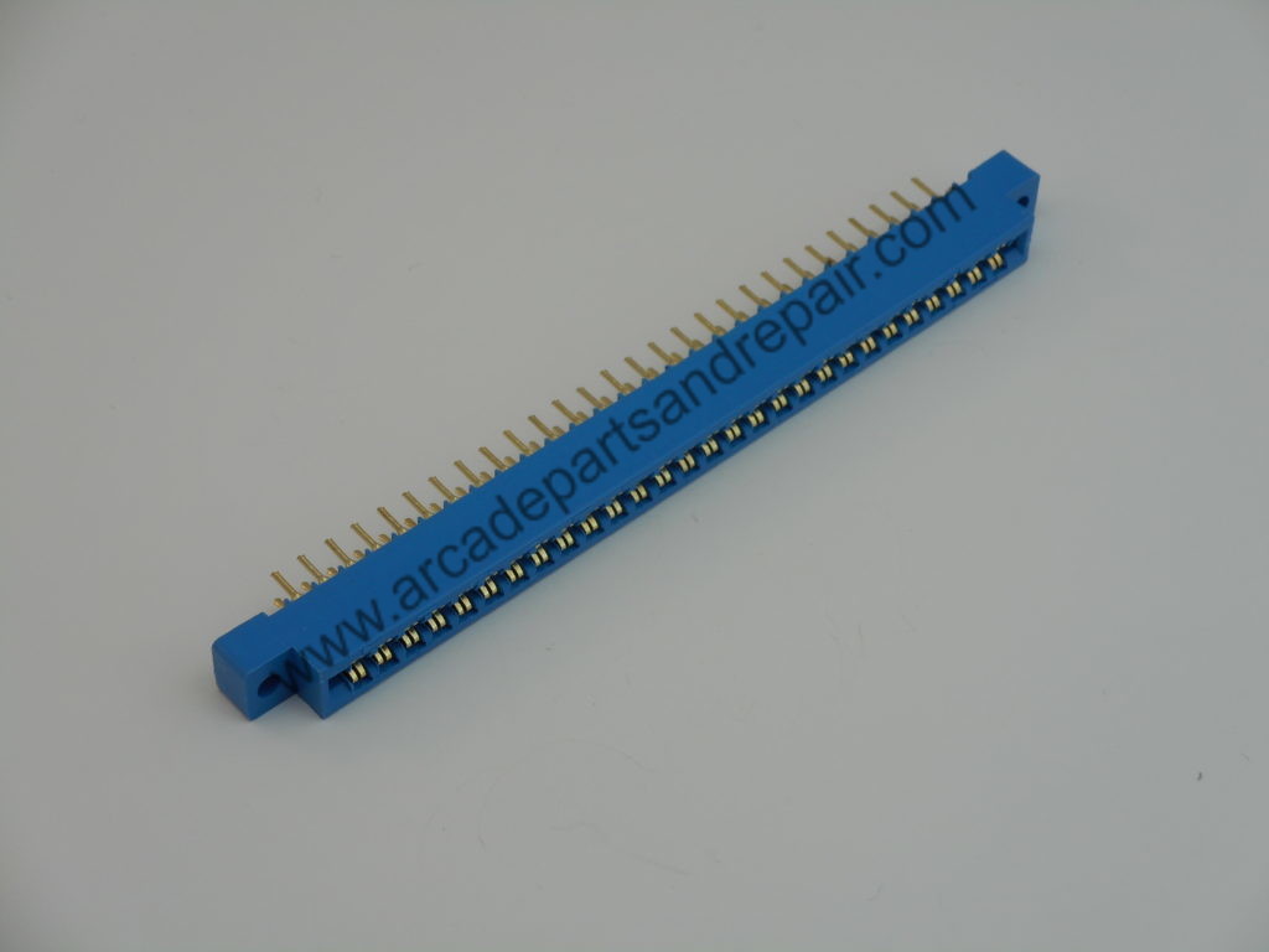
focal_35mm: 89
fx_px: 3263
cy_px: 476
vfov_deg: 16.6
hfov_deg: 22.0
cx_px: 634
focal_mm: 15.9
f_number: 5.6
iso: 100
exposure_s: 1/60
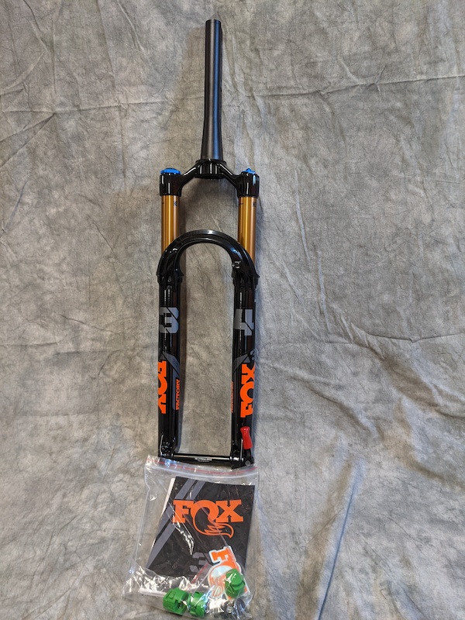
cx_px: 232
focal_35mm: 27
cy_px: 310
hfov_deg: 51.4
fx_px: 484
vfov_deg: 65.3
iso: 58
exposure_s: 1/27
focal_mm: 4.38
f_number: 1.73
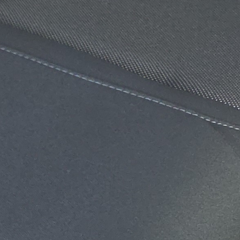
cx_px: -436
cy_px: -39
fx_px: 1082
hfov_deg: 10.0
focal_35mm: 138
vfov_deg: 12.4
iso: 80
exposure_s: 1/180
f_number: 1.7
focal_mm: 6.3
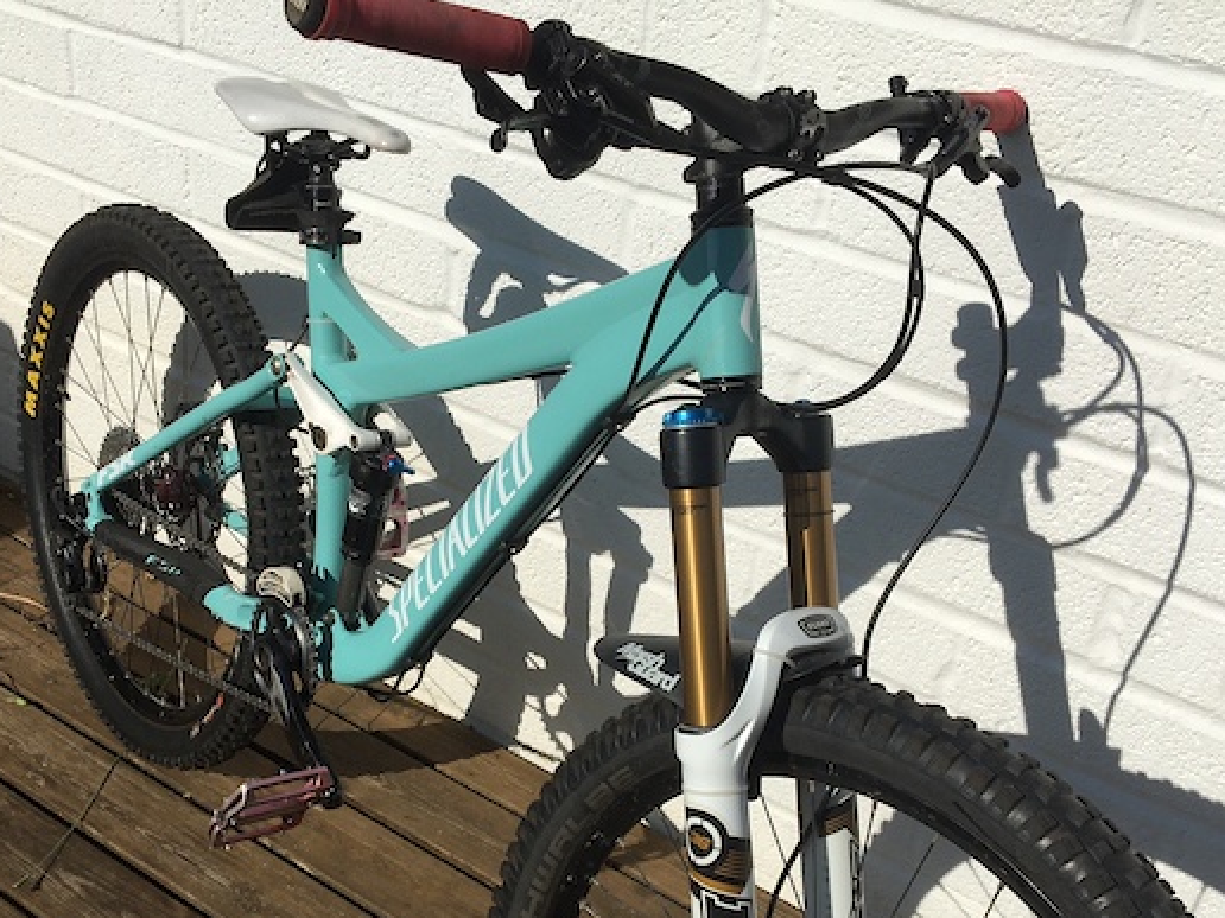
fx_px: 1592
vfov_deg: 32.0
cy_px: 598
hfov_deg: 42.0
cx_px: 541
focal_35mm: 45
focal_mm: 4.15
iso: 25
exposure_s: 1/4274
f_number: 2.2
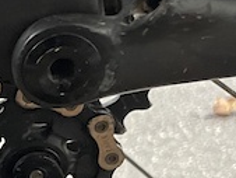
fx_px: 839
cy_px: 186
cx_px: -59
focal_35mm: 123
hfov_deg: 15.3
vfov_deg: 11.9
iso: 320
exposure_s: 1/60
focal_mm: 4.2
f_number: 1.6
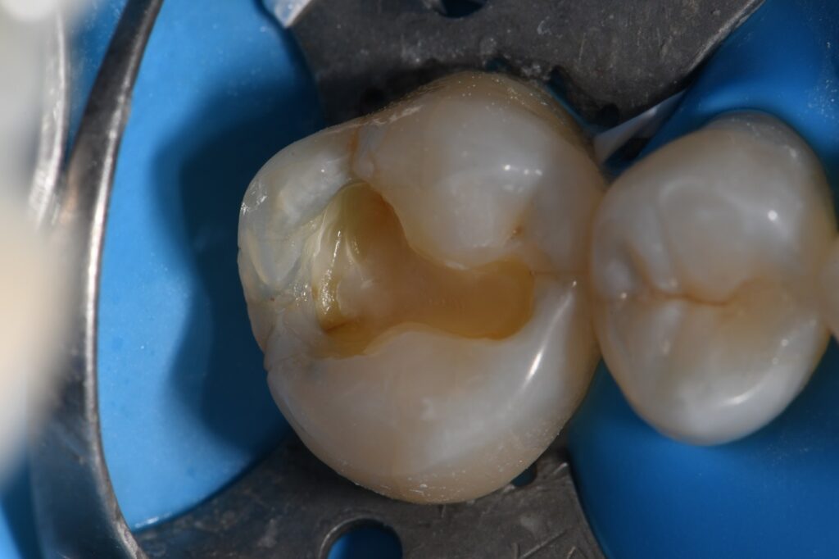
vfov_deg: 8.7
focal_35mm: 157
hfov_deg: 13.1
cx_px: 420
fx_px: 3658
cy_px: 280
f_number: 32
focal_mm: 105
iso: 200
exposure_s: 1/200
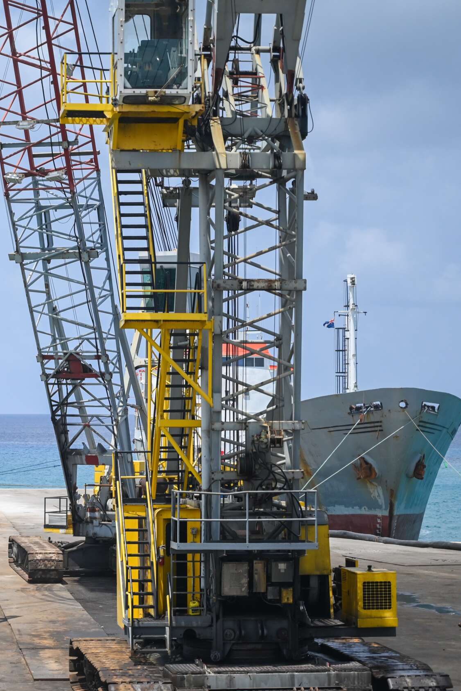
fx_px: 2036
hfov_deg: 12.8
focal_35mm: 106
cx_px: 66
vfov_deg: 19.3
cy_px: 348
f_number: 4
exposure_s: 1/4000
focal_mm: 70
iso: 640
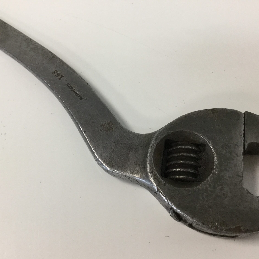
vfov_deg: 44.9
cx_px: 132
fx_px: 313
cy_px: 131
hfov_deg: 44.9
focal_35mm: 37
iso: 50
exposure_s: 1/33
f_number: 2.4
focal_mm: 3.3
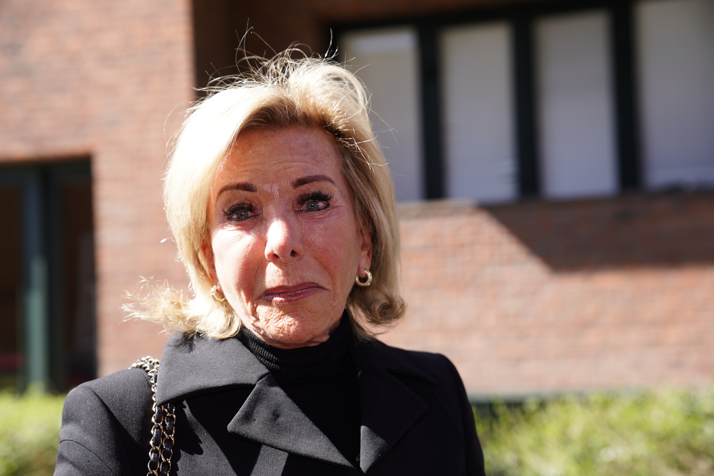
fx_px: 1329
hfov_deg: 30.1
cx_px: 357
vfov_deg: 20.3
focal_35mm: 67
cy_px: 238
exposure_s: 1/400
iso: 200
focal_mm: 67
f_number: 4
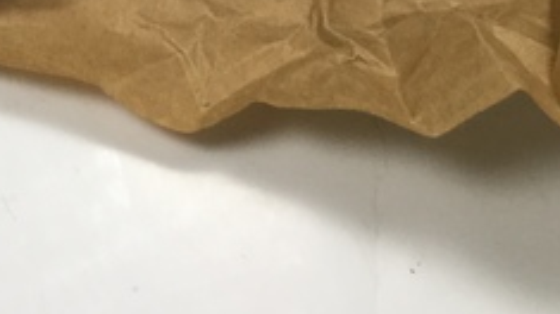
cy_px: -212
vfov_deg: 12.3
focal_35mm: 92
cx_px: -50
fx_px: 1366
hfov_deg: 22.0
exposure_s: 1/30
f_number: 2.4
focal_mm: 3.3
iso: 32
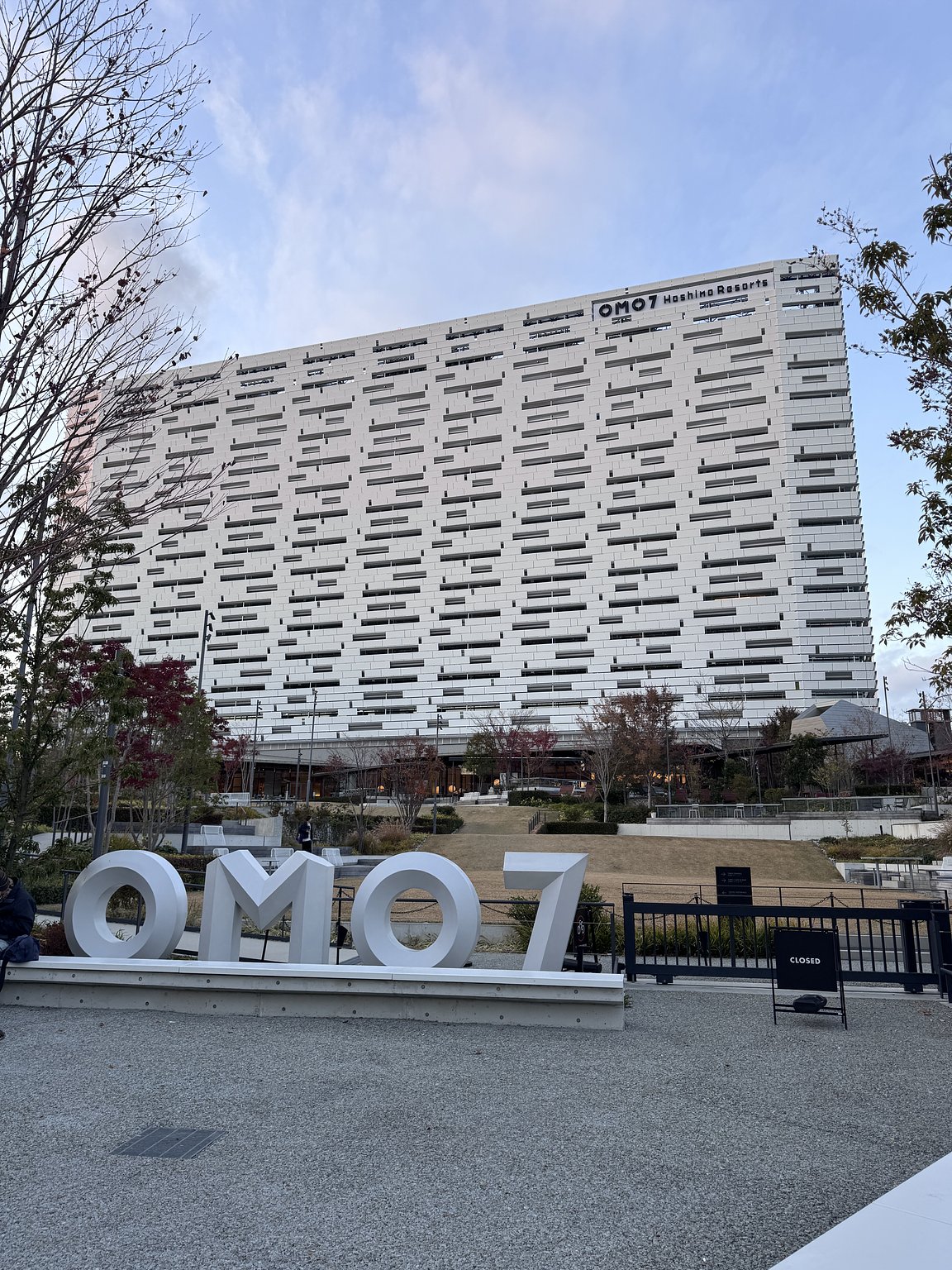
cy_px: 635
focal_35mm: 24
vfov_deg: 71.6
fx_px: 880
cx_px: 476
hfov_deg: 56.8
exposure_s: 1/176
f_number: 1.78
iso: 64
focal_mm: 6.76
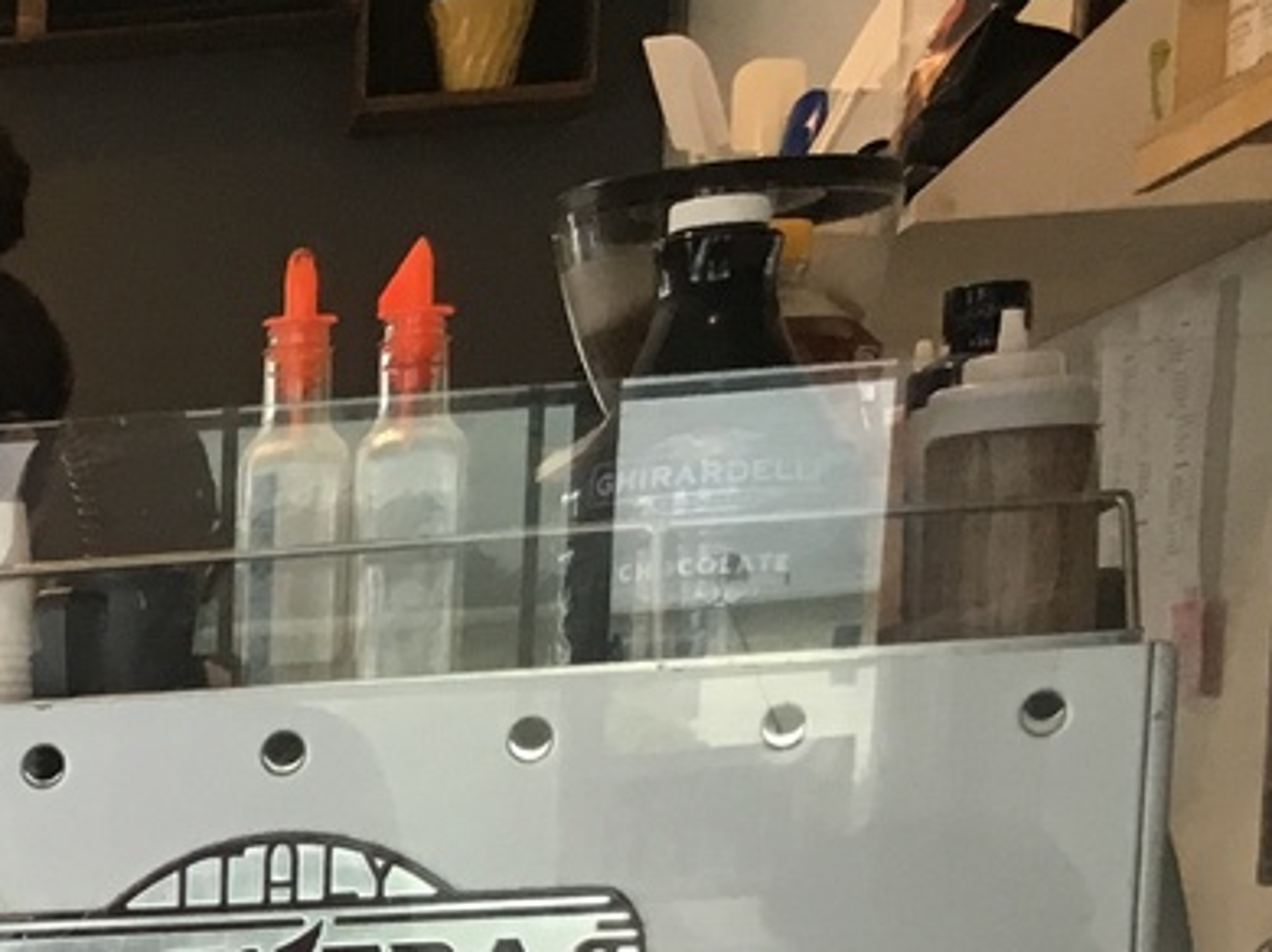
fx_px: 4370
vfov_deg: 11.3
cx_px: -1174
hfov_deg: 14.2
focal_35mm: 119
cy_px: 1865
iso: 40
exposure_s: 1/30
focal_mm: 4.15
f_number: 2.2
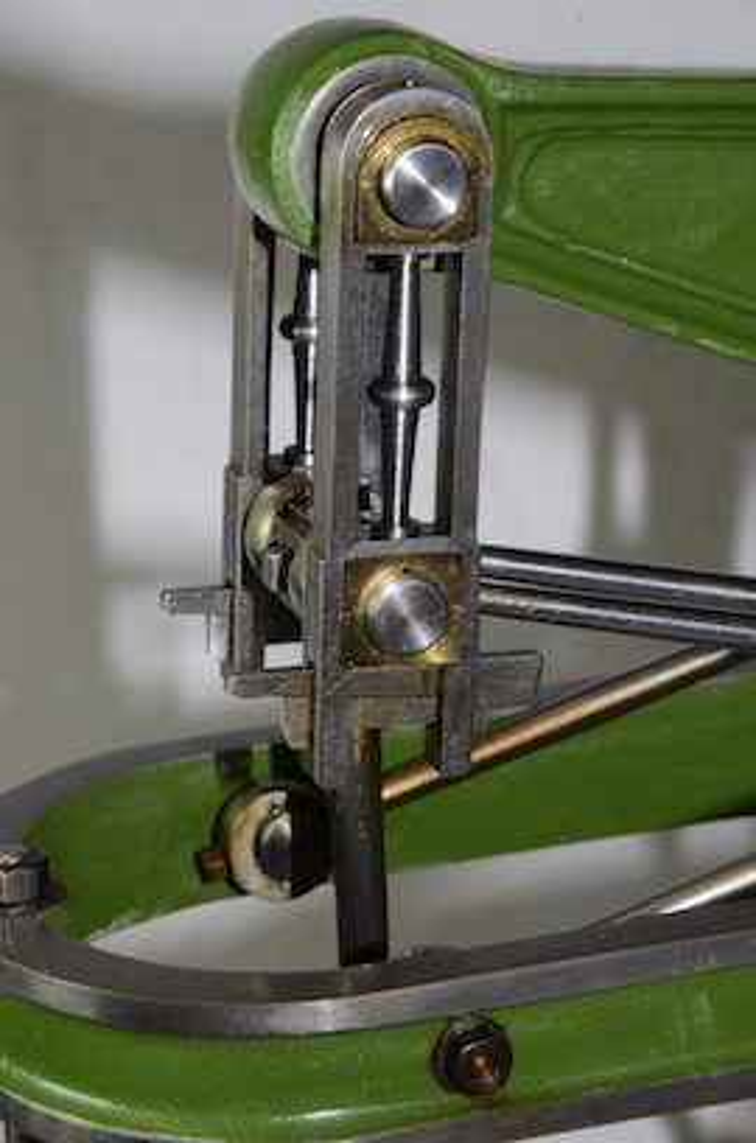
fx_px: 4274
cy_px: 572
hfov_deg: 10.1
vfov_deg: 15.2
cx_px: 378
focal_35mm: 135
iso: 640
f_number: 14
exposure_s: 1/60
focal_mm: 90
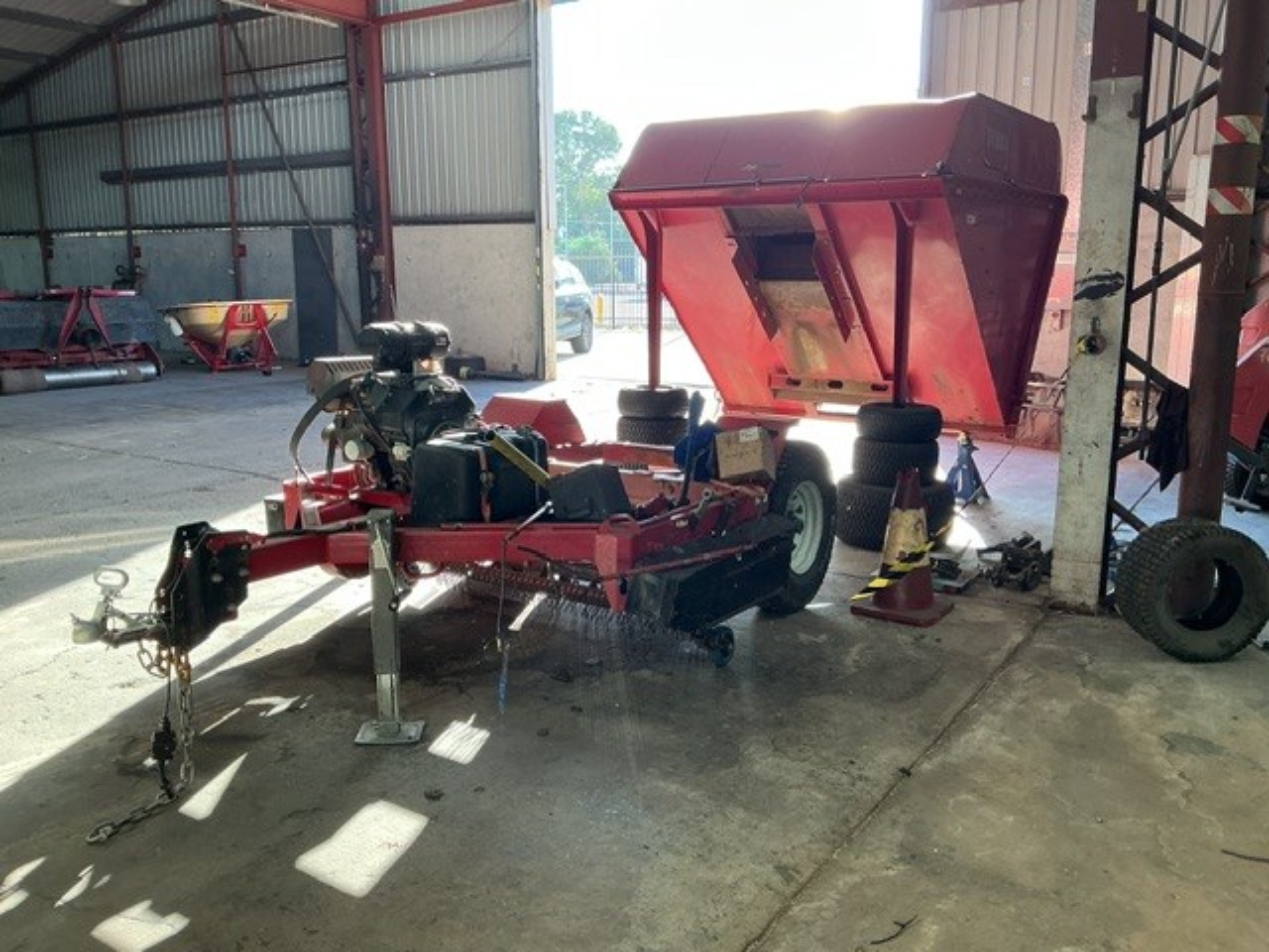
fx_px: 1063
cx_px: 634
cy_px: 476
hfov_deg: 61.7
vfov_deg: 48.2
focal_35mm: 29
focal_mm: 3
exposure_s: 1/100
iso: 64
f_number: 1.8
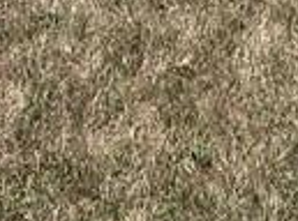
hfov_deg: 9.3
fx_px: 1777
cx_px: 453
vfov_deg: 6.1
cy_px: -640
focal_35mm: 207
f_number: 1.5
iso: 50
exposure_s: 1/7463
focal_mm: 5.7
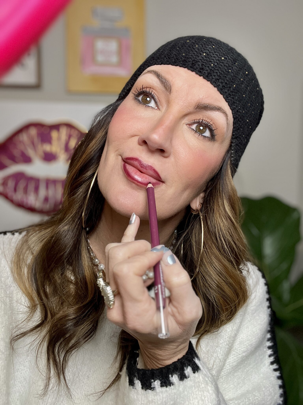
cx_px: 152
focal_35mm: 30
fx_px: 350
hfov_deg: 46.8
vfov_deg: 60.0
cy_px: 202
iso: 80
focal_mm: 2.71
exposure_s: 1/60
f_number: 2.2
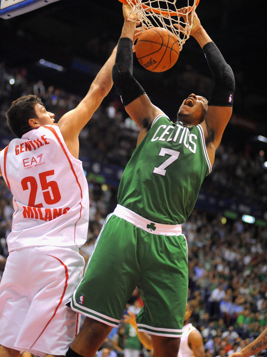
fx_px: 967
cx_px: 133
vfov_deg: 20.9
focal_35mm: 94
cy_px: 157
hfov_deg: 15.7
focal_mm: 86
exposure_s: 1/800
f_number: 2.8
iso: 4000
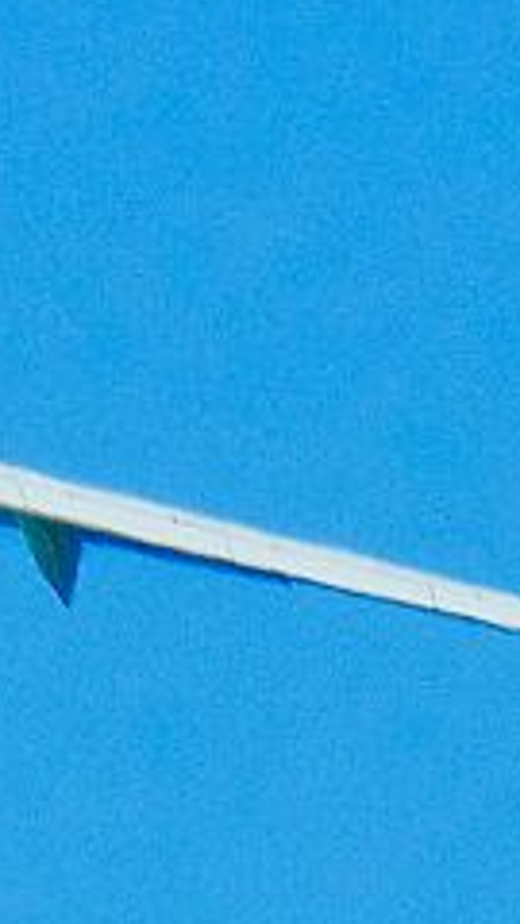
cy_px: 216
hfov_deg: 0.4
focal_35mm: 3138
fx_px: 76920
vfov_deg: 0.7
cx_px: -844
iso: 500
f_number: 10
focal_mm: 400
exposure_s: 1/2000
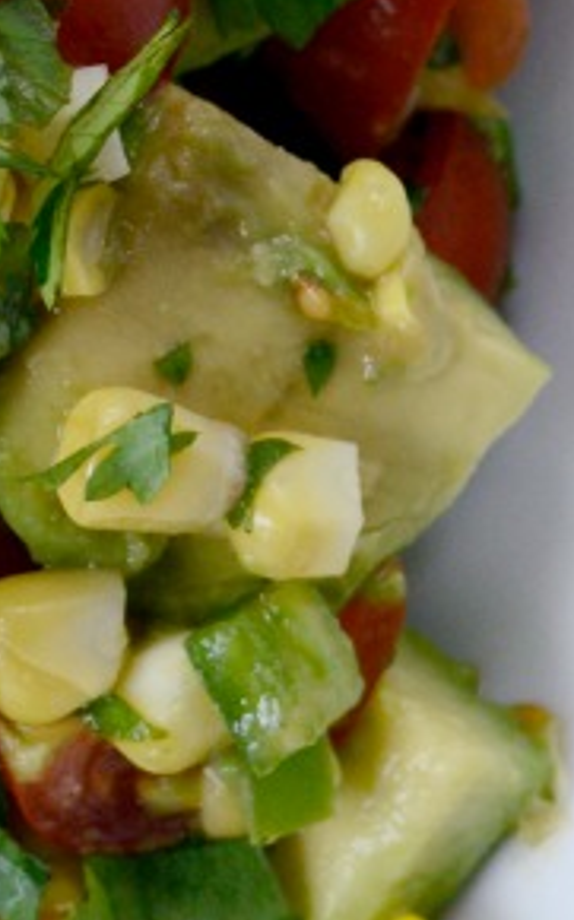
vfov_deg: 5.5
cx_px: -848
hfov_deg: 3.4
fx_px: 9571
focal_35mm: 382
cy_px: -404
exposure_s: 1/400
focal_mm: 50
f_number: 4
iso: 560
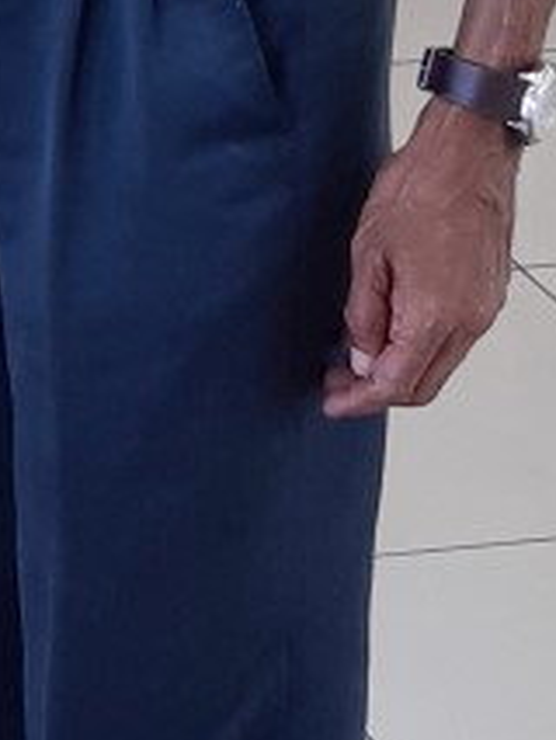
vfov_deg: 10.5
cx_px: -598
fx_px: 3765
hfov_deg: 8.0
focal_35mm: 176
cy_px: -594
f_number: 1.7
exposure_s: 1/50
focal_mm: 3.92
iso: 40
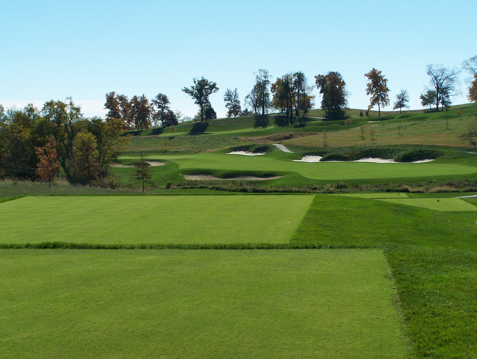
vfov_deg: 22.0
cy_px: 180
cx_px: 238
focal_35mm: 67
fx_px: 924
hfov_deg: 29.0
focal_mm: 11.1
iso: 80
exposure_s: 1/1000
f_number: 4.5
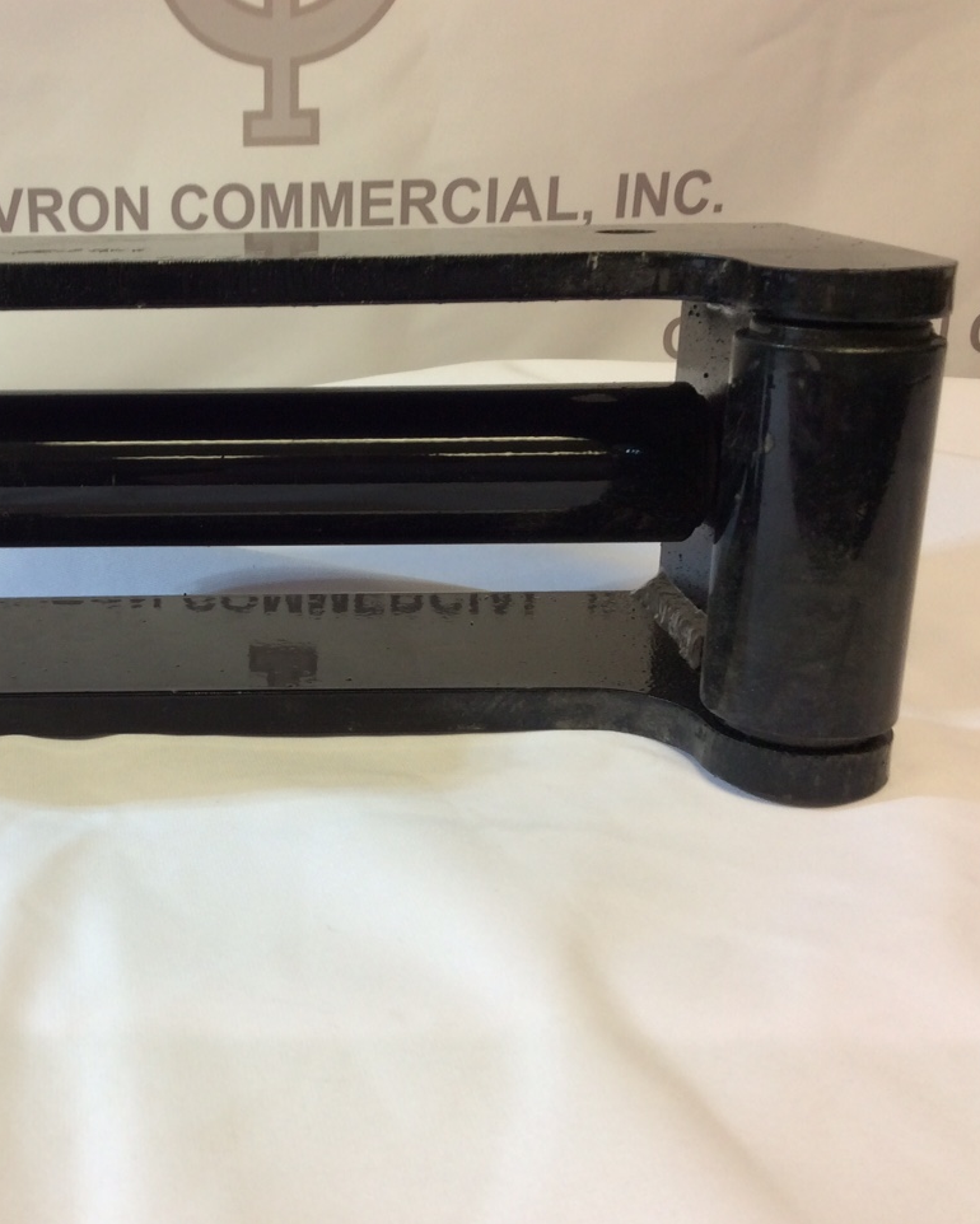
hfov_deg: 34.7
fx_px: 1522
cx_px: 210
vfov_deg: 43.8
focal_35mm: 42
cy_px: 615
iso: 40
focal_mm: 3.3
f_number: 2.4
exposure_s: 1/30
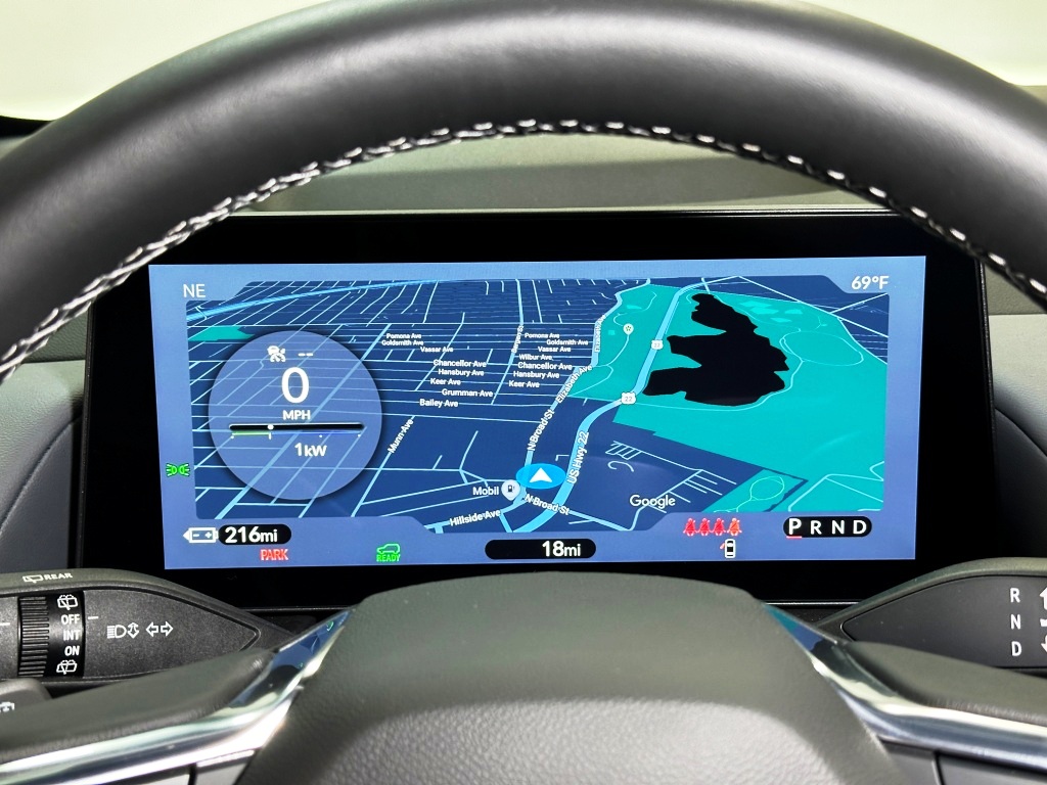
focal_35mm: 48
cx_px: 524
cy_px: 392
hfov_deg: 39.7
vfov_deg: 30.3
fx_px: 1452
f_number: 1.78
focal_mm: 6.86
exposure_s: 1/40
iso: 320
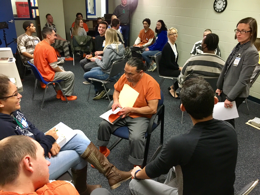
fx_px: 218
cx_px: 130
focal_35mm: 29
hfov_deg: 61.7
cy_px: 98
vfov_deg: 48.2
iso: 200
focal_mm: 4.15
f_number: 2.2
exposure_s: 1/30
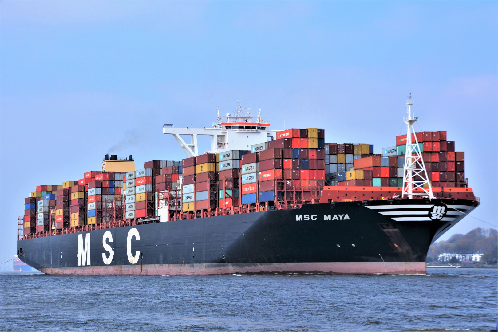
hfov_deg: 21.9
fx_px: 1286
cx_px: 249
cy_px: 166
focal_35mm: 93
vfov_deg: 14.7
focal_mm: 62
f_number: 8
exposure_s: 1/250
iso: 125
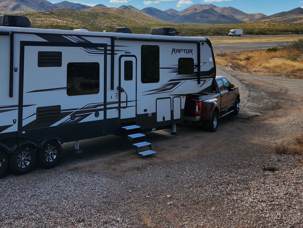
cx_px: 43
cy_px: 30
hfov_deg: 41.2
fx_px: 376
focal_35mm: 43
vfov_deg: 32.2
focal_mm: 5.4
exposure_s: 1/3717
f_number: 1.8
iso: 20
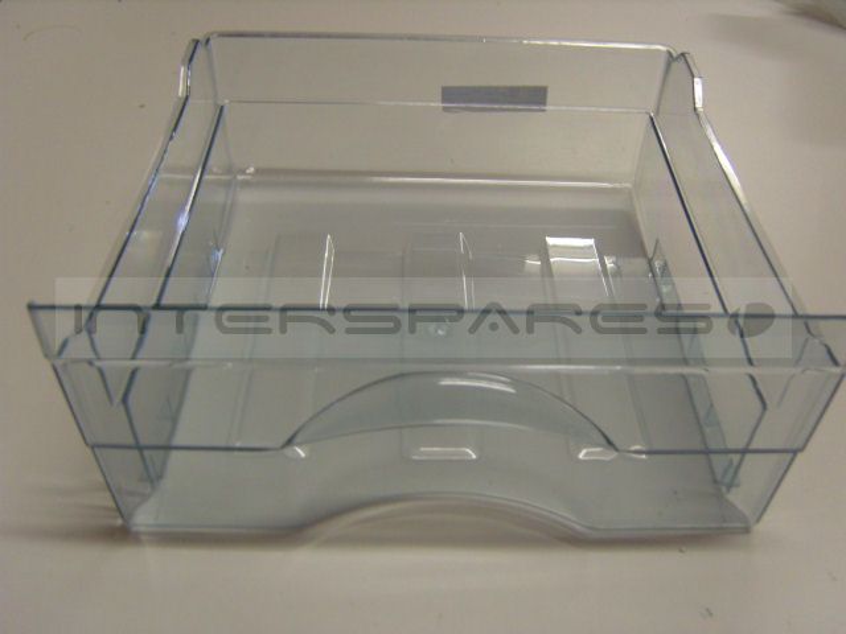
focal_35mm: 35
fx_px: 855
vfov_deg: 40.7
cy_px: 317
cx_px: 423
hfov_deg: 52.6
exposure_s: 1/30
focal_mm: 7.4
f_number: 2.8
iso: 183
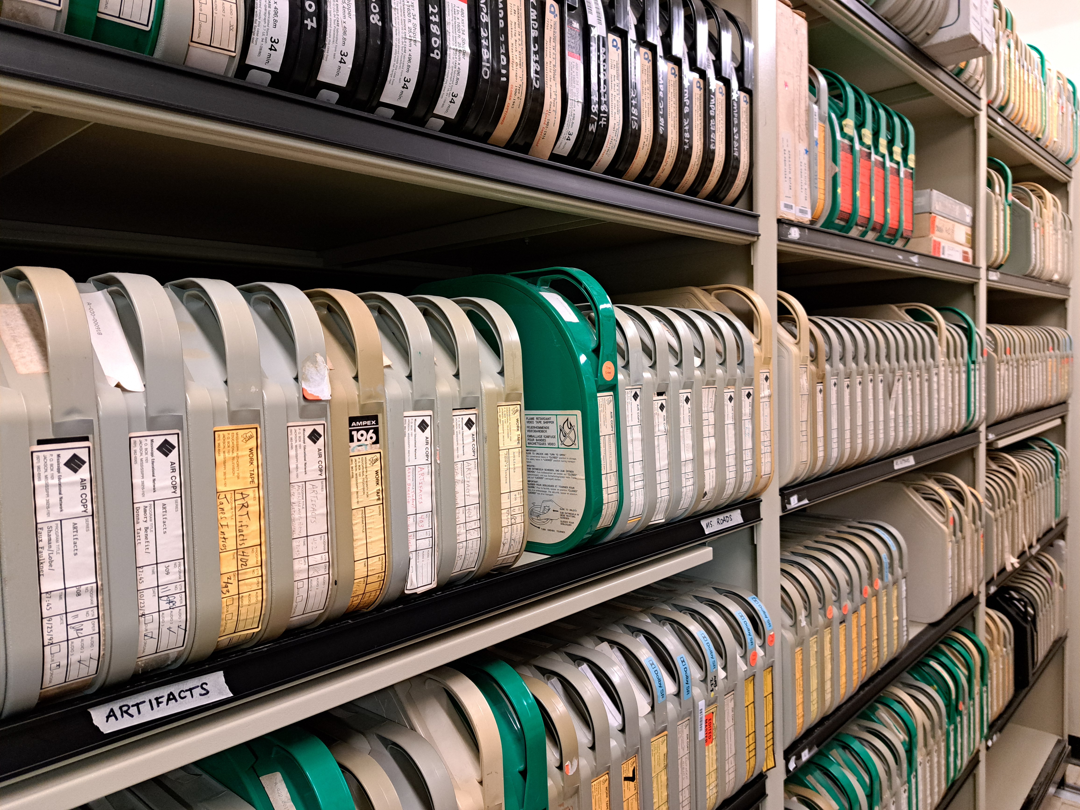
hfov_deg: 71.6
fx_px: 749
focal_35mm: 24
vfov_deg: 56.8
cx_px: 540
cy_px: 405
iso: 320
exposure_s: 1/60
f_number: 1.8
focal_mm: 5.23
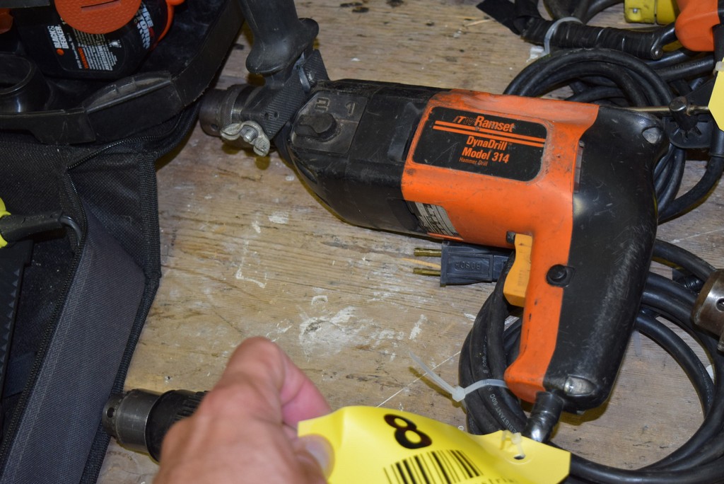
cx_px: 362
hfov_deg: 33.4
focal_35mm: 60
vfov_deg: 22.7
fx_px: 1207
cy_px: 242
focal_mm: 40
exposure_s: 1/60
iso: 900
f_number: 5
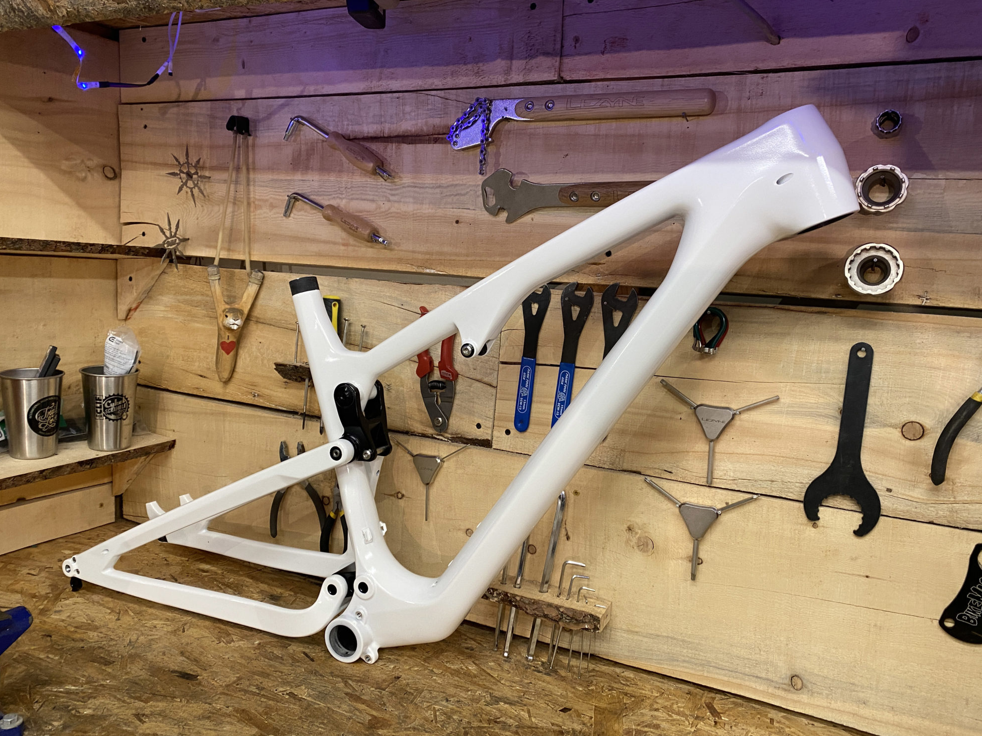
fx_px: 766
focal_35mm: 27
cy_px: 381
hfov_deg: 65.3
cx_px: 480
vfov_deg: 51.3
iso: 125
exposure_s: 1/60
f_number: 1.8
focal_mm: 4.25
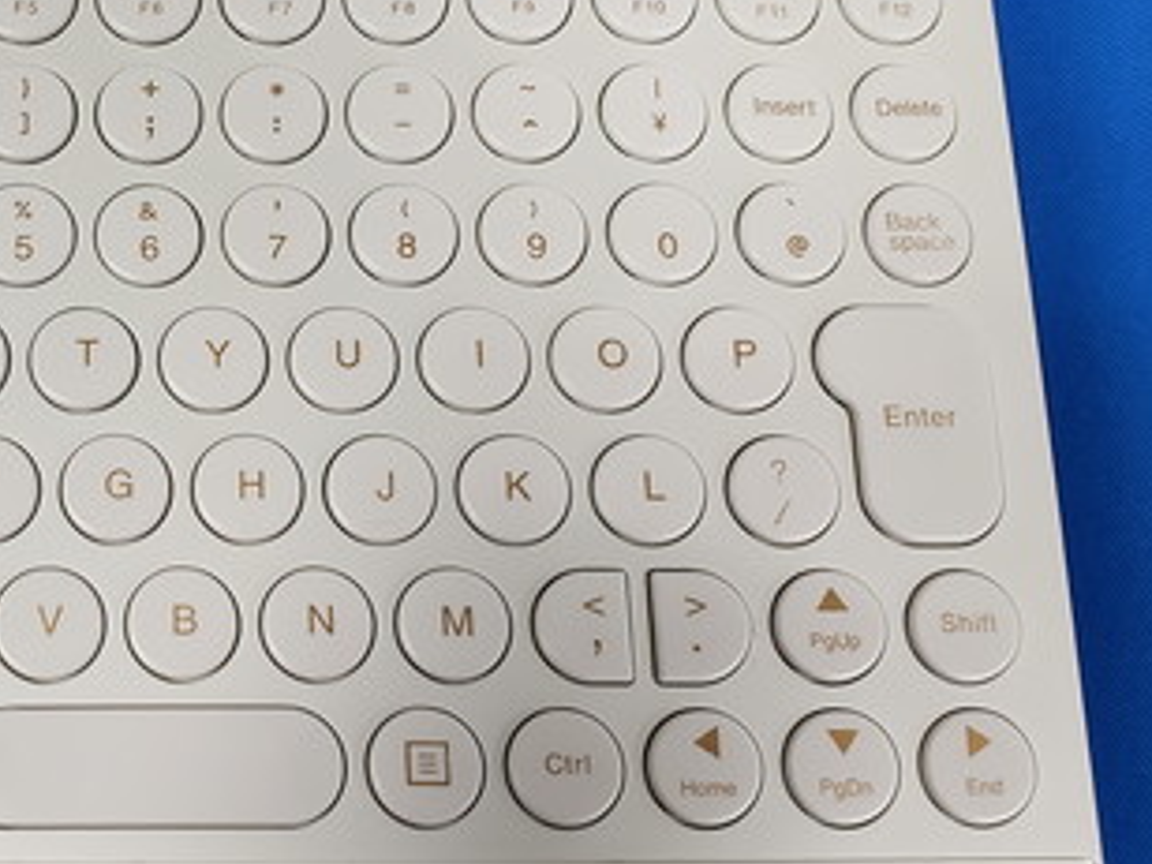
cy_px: 423
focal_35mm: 54
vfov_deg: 27.0
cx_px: 176
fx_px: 1797
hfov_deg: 34.1
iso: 160
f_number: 2.4
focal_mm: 4.3
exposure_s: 1/50
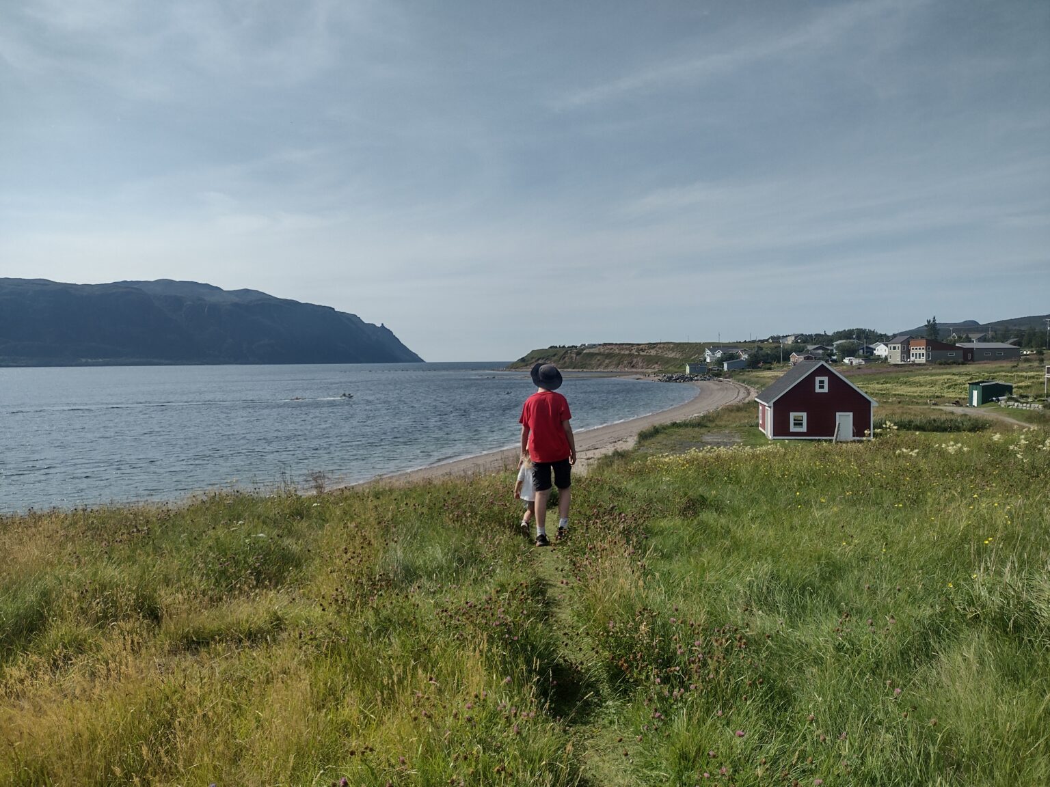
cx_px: 525
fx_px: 819
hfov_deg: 65.3
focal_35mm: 27
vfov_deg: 51.4
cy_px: 394
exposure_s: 1/3410
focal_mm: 4.71
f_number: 1.7
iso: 100
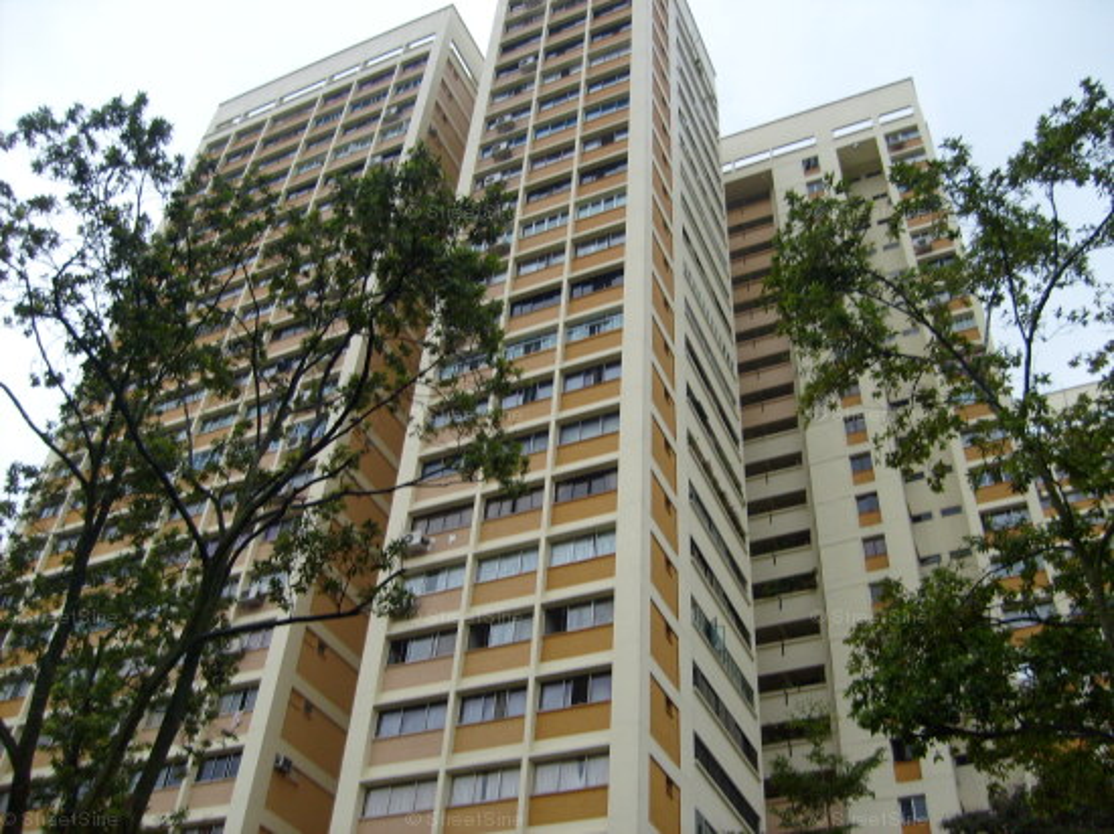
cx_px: 557
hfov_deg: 52.6
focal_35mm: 35
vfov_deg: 40.7
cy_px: 417
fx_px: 1126
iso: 80
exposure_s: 1/60
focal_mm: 5.8
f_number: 7.1
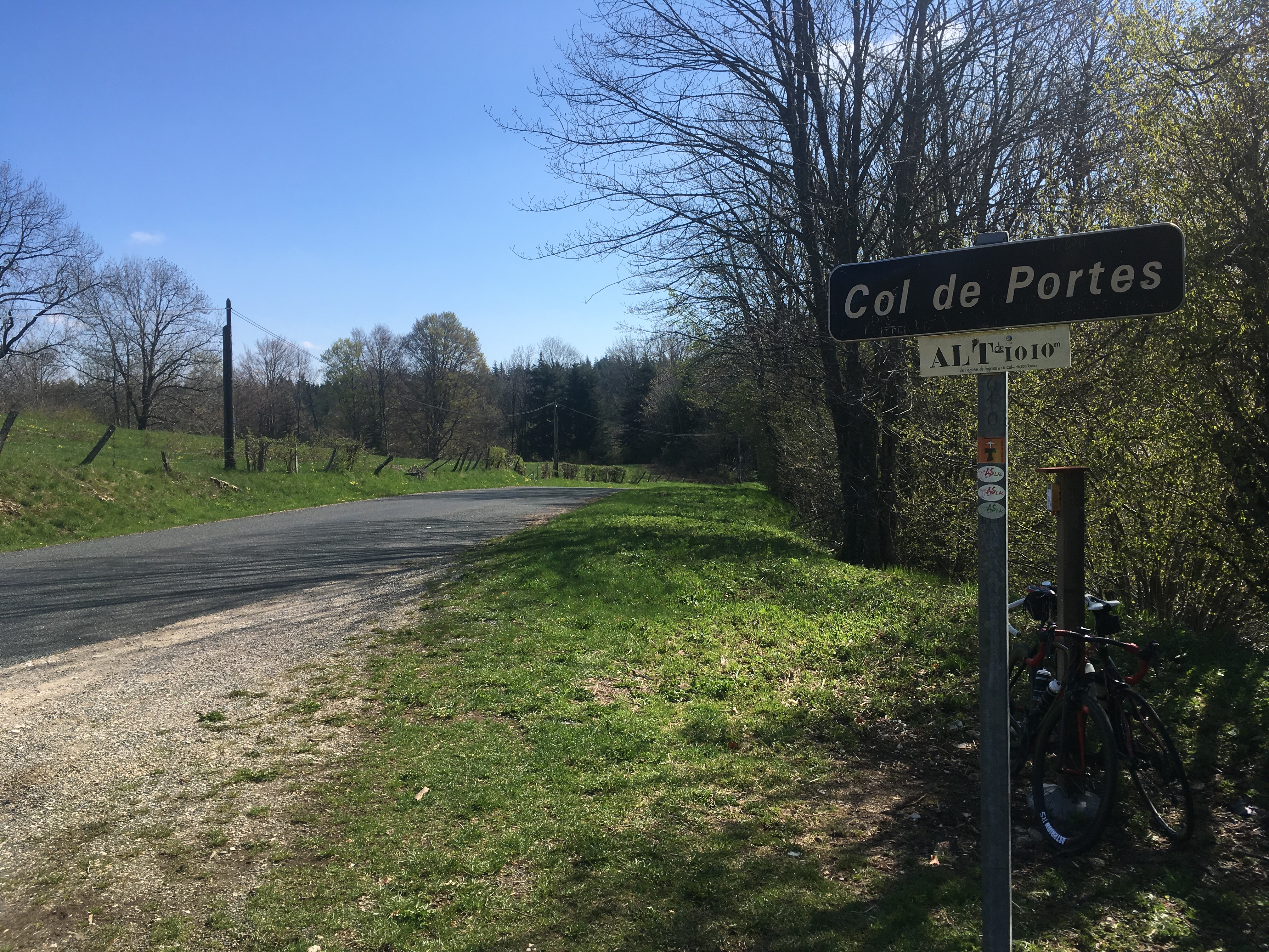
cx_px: 634
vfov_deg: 48.2
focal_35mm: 29
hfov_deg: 61.7
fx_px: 1063
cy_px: 476
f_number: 2.2
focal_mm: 4.15
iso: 25
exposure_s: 1/1451
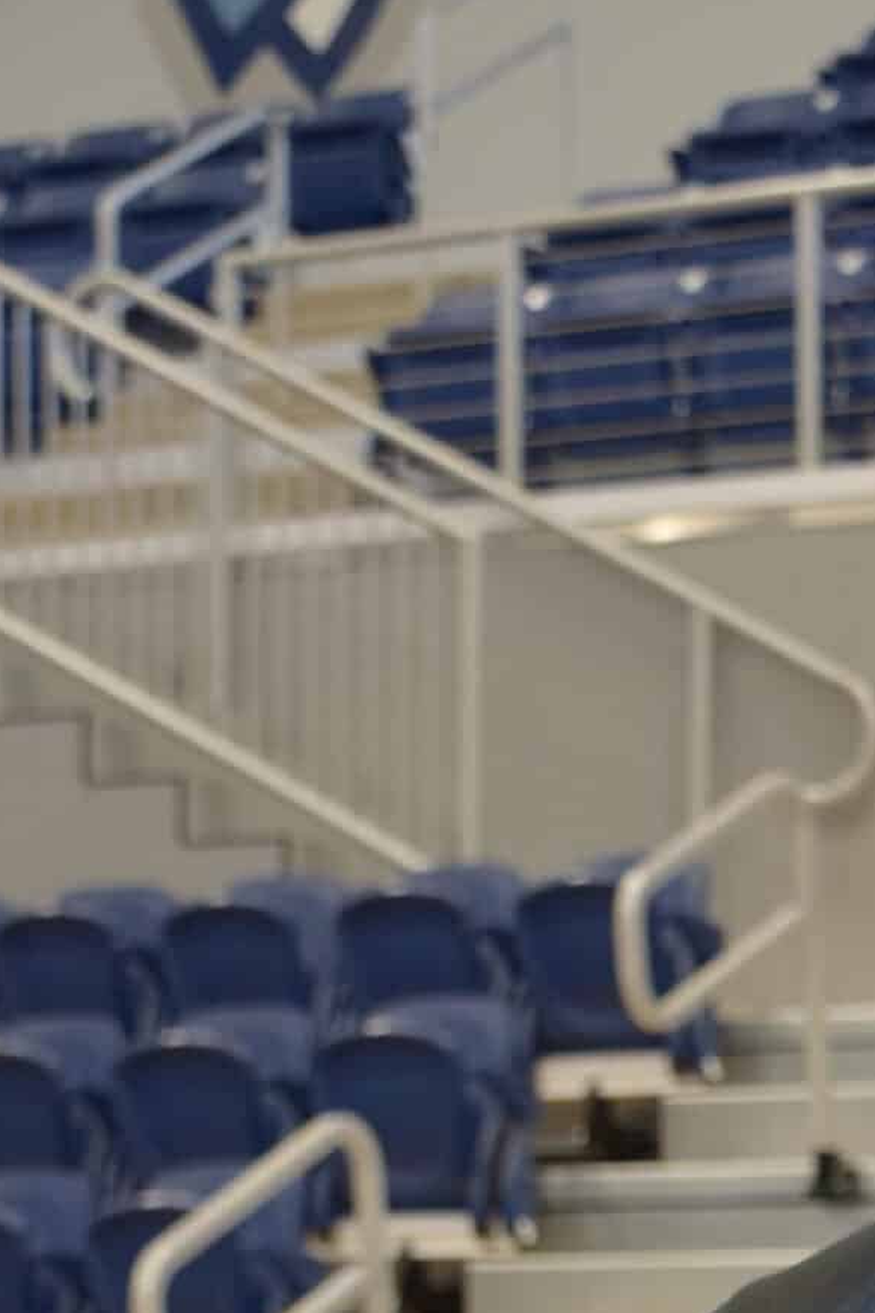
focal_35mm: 150
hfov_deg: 9.0
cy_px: 1829
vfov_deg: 13.1
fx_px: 5468
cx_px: 1111
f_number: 4.5
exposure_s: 1/80
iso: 800
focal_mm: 34
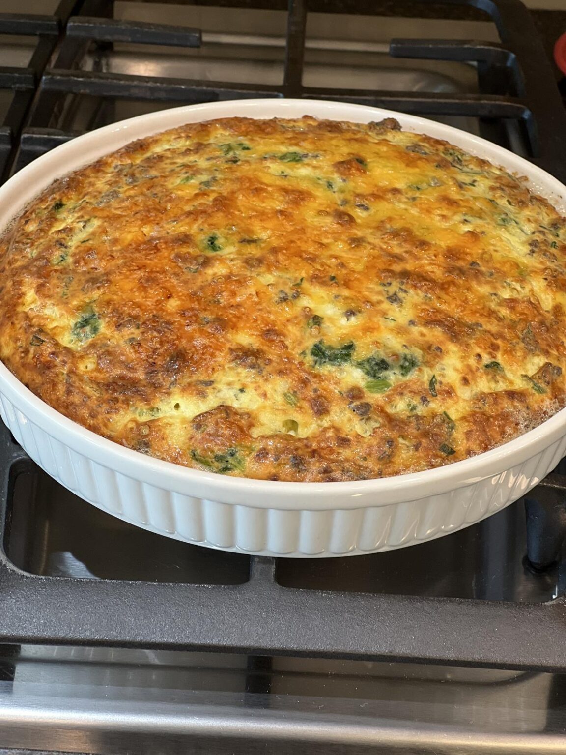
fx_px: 1679
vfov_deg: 25.3
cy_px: 378
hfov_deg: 19.1
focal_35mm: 77
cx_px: 283
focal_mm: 9
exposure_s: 1/40
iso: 160
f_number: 2.8
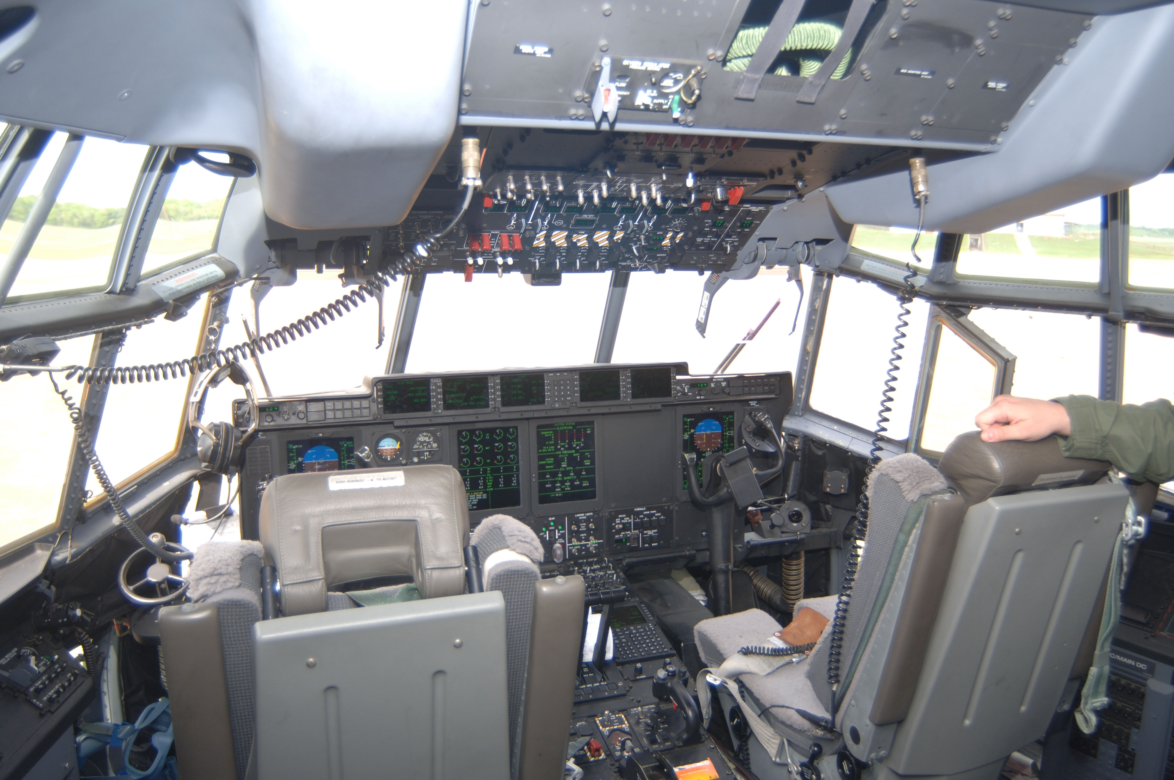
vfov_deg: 47.8
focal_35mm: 27
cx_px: 587
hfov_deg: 67.4
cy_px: 390
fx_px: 879
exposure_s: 1/250
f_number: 7.1
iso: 200
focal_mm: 18
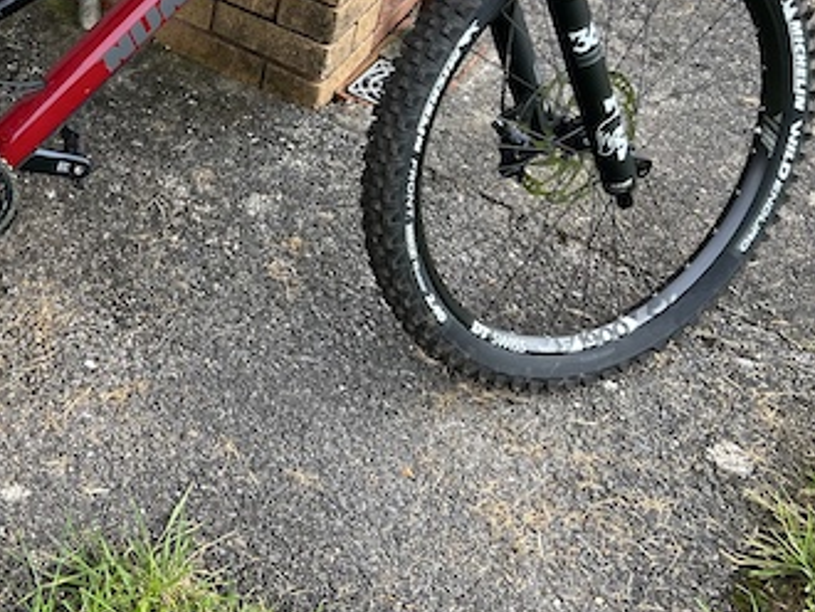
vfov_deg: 22.6
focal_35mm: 63
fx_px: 1484
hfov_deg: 29.3
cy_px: 32
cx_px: 62
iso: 40
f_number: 1.5
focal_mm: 5.7
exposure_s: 1/259
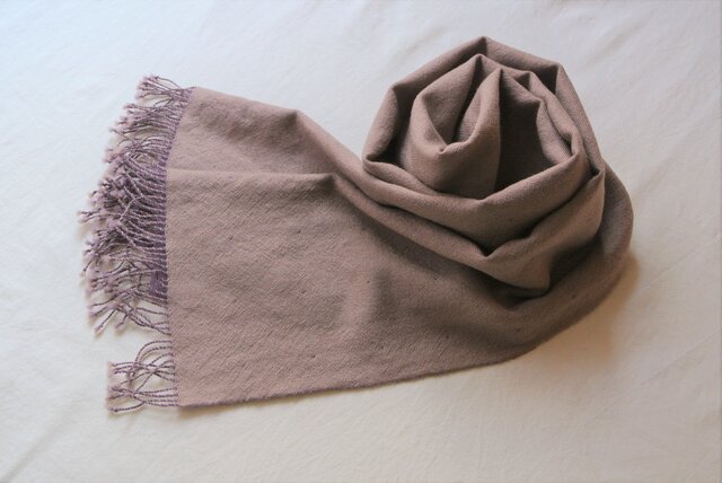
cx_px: 361
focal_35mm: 56
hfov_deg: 35.6
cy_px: 242
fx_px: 1124
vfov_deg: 24.2
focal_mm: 21.1
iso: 400
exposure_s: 1/100
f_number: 5
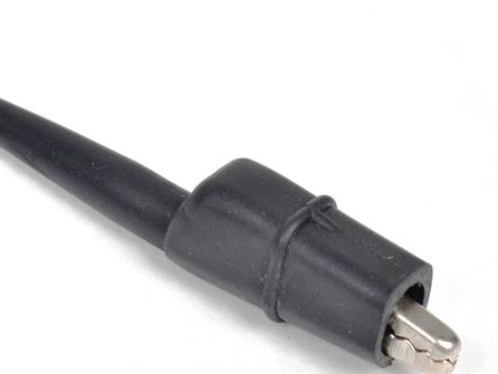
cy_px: 211
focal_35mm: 107
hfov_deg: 18.4
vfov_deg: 13.9
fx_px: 1535
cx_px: 194
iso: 200
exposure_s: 1/200
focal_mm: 55
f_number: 11
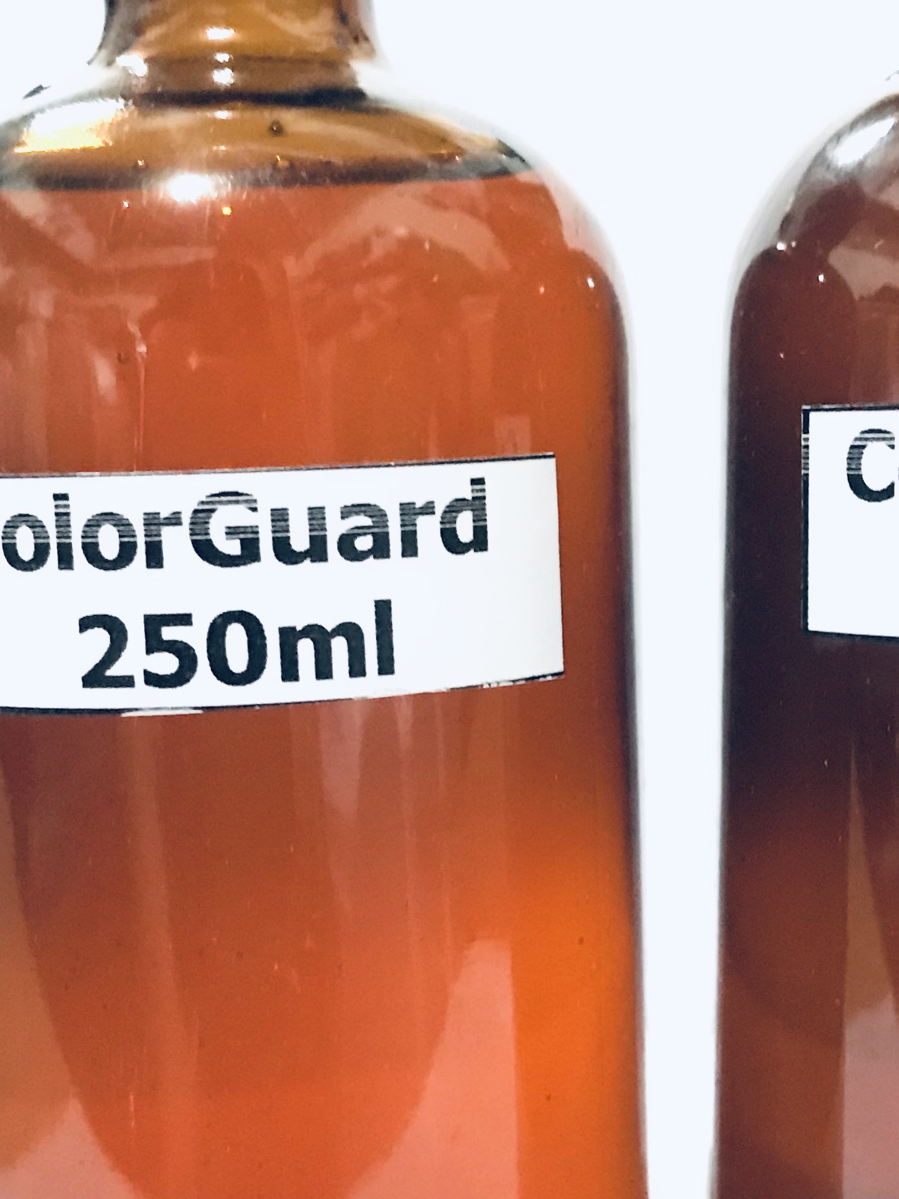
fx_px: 2113
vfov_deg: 31.6
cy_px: 677
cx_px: 673
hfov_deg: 23.8
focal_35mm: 61
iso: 100
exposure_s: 1/4
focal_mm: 3.99
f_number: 1.8
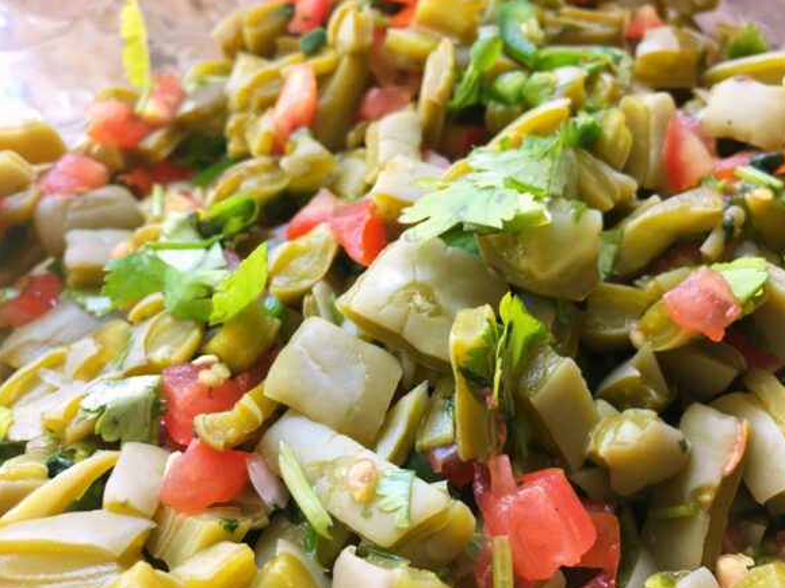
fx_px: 680
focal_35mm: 30
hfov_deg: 60.0
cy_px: 293
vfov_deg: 46.8
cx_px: 403
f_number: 2.2
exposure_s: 1/15
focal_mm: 4.15
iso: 25
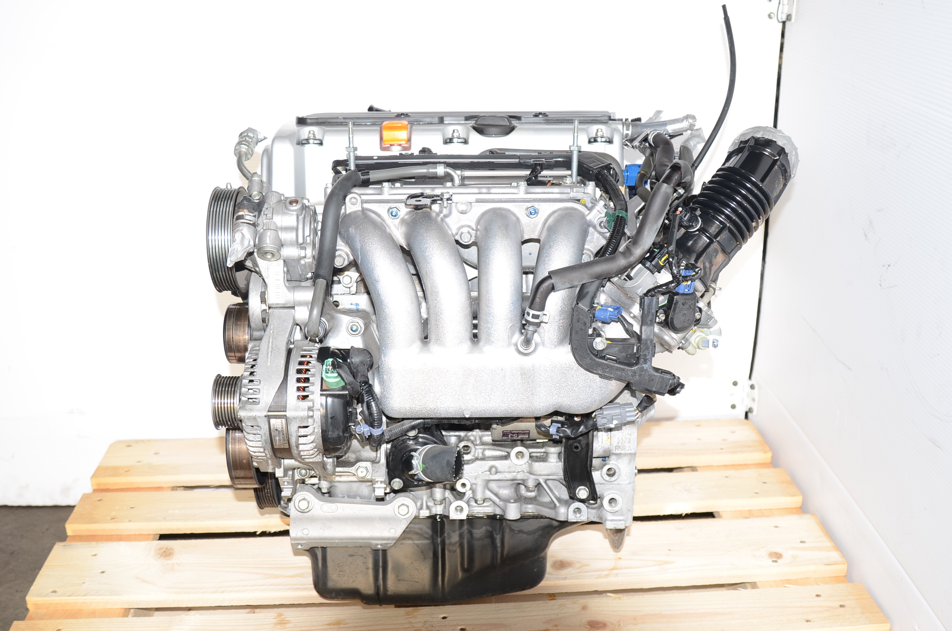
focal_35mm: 36
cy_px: 316
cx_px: 476
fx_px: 950
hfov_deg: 53.2
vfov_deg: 36.7
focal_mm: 24
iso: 100
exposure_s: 1/100
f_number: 4.5
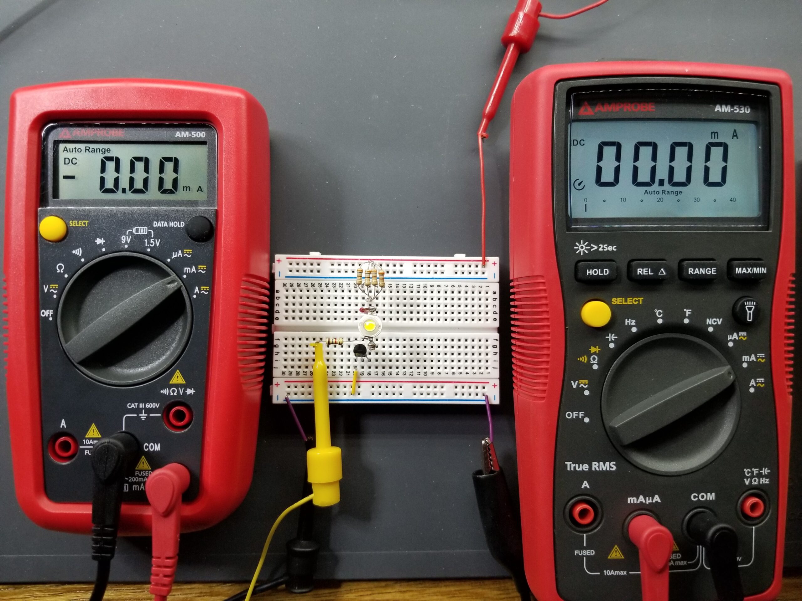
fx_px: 602
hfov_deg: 67.3
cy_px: 300
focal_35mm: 26
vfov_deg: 53.1
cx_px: 401
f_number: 1.7
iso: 160
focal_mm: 4.3
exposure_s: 1/33
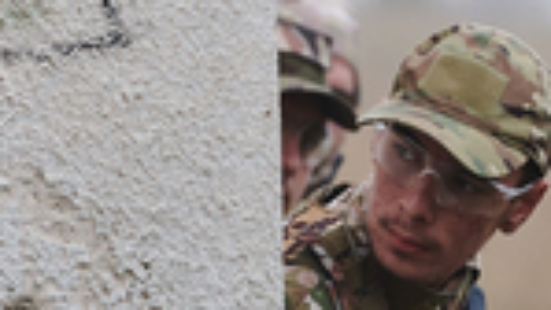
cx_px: 466
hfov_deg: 2.6
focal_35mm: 829
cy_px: 367
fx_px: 12118
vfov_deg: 1.5
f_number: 3.5
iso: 640
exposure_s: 1/640
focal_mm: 200
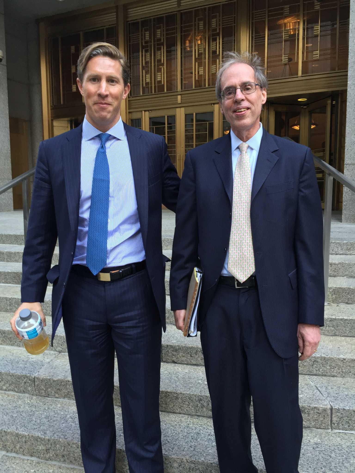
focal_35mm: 29
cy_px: 236
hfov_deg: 48.2
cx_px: 178
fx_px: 397
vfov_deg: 61.7
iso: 50
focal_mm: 4.15
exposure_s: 1/120
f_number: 2.2
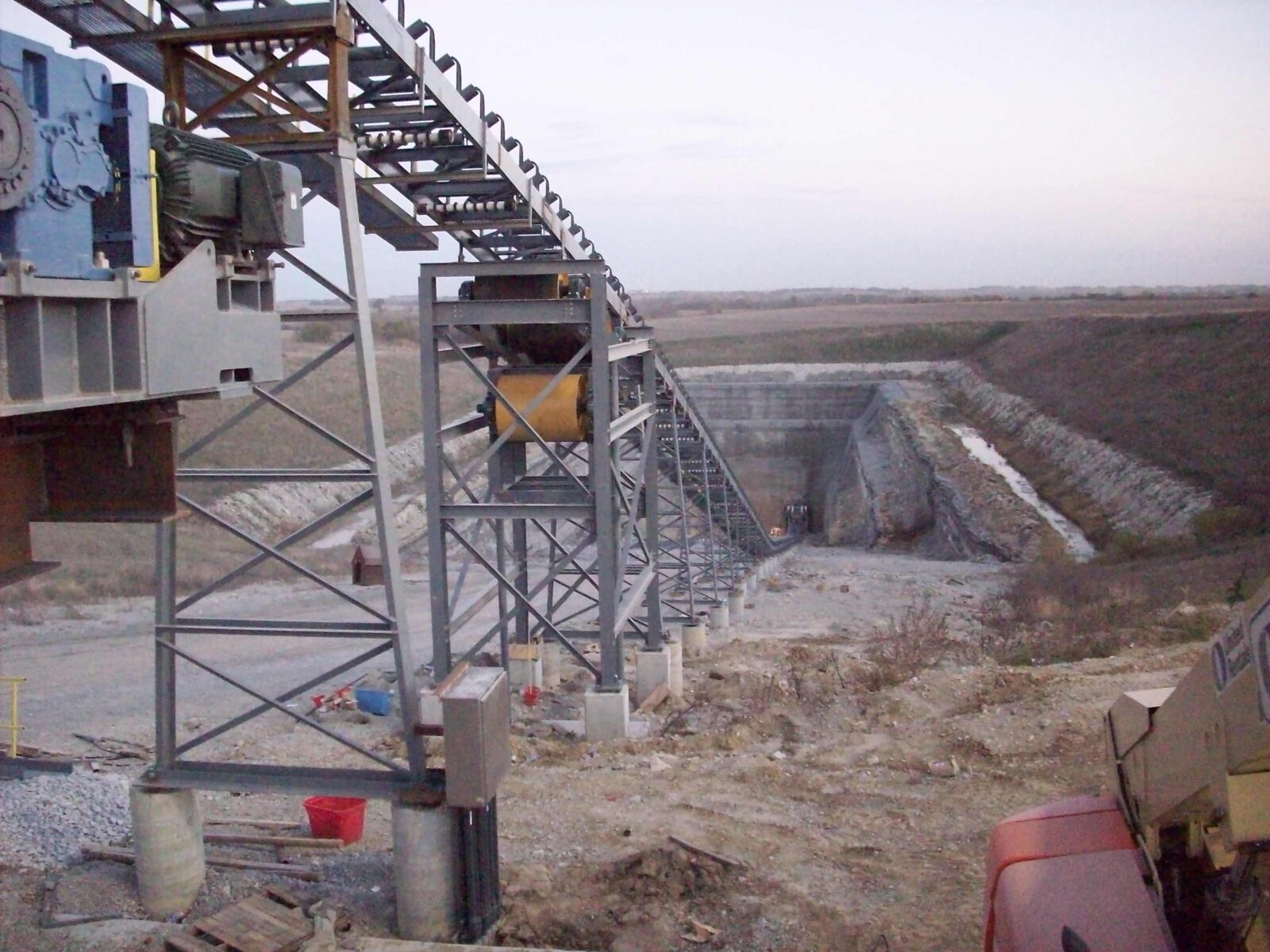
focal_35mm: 37
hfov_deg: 50.1
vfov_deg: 38.7
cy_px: 476
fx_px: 1357
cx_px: 635
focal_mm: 6.2
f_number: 2.8
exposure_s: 1/64
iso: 800
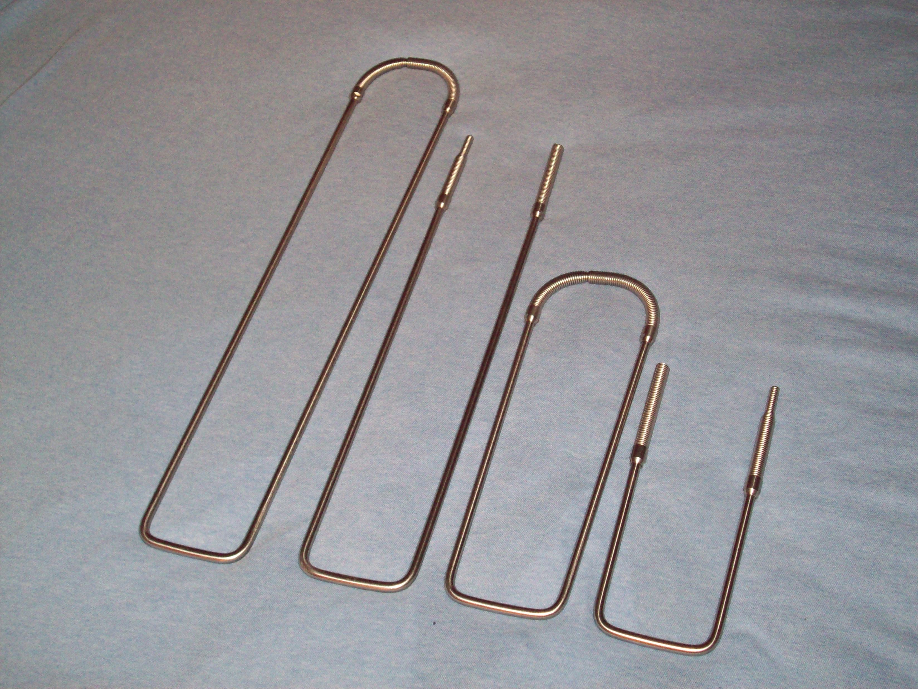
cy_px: 344
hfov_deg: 35.5
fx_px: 1432
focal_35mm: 54
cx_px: 459
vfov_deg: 27.0
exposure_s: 1/56.7
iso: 160
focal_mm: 9
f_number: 3.4
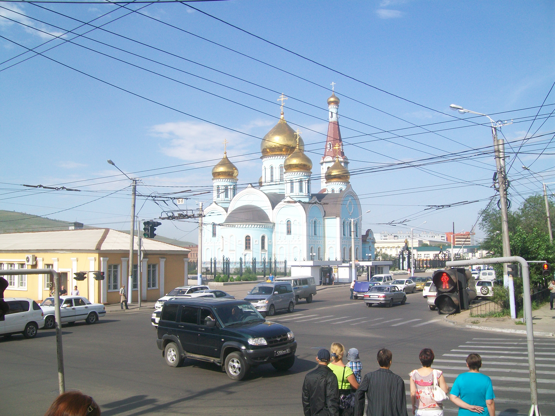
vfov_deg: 41.8
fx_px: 545
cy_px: 208
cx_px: 278
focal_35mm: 34
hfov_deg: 54.0
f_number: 4.9
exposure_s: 1/320
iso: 64
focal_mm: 6.1
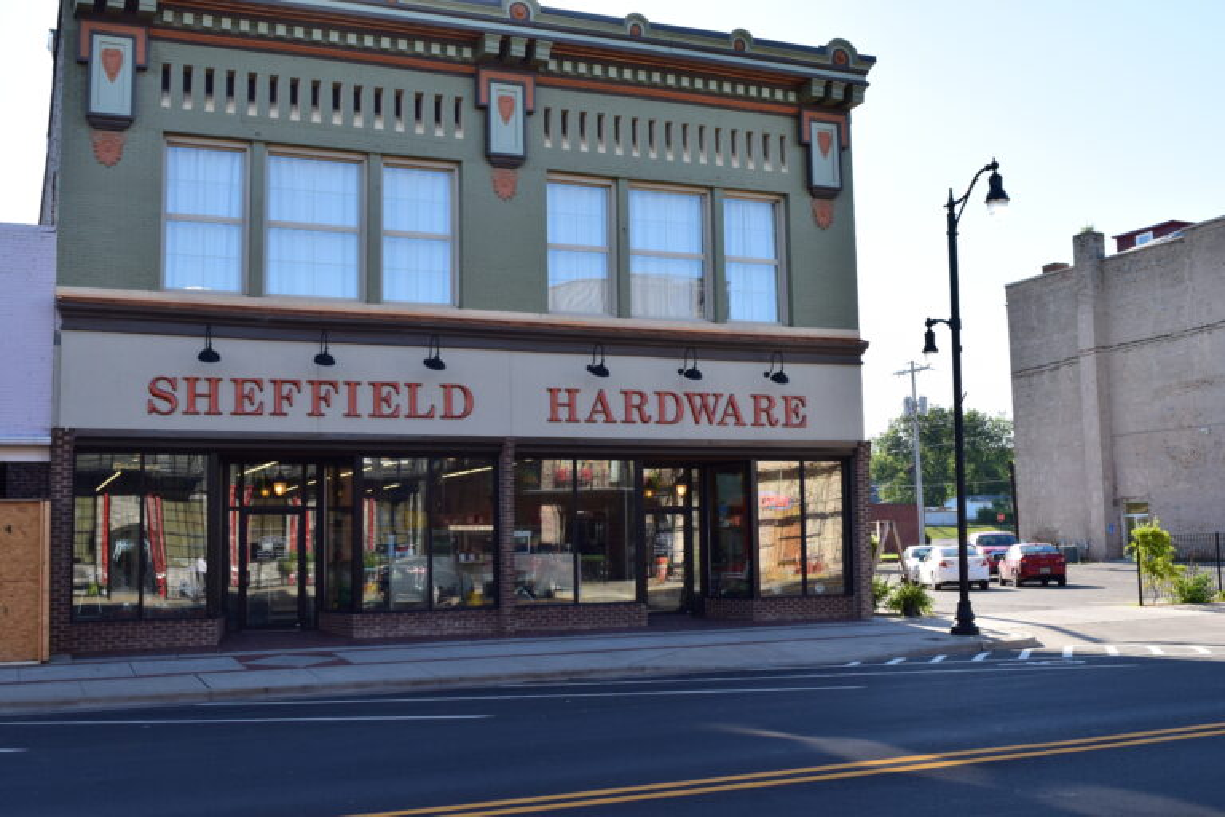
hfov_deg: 47.9
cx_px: 612
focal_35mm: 40
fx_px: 1378
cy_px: 408
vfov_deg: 33.0
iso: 400
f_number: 10
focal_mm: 27
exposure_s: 1/320
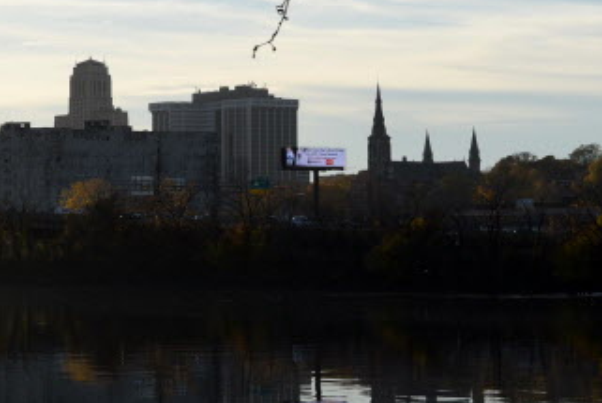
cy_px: 137
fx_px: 2562
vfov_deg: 9.0
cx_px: -338
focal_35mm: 153
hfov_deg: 12.6
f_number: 9
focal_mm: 48
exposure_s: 1/800
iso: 400
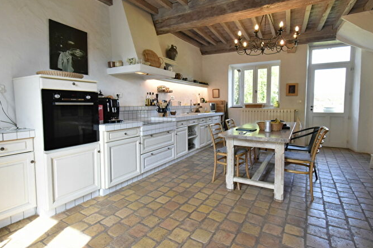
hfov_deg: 89.2
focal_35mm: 18
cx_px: 186
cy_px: 119
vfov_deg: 66.6
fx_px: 189
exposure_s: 1/200
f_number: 7.1
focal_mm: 11.5
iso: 2500
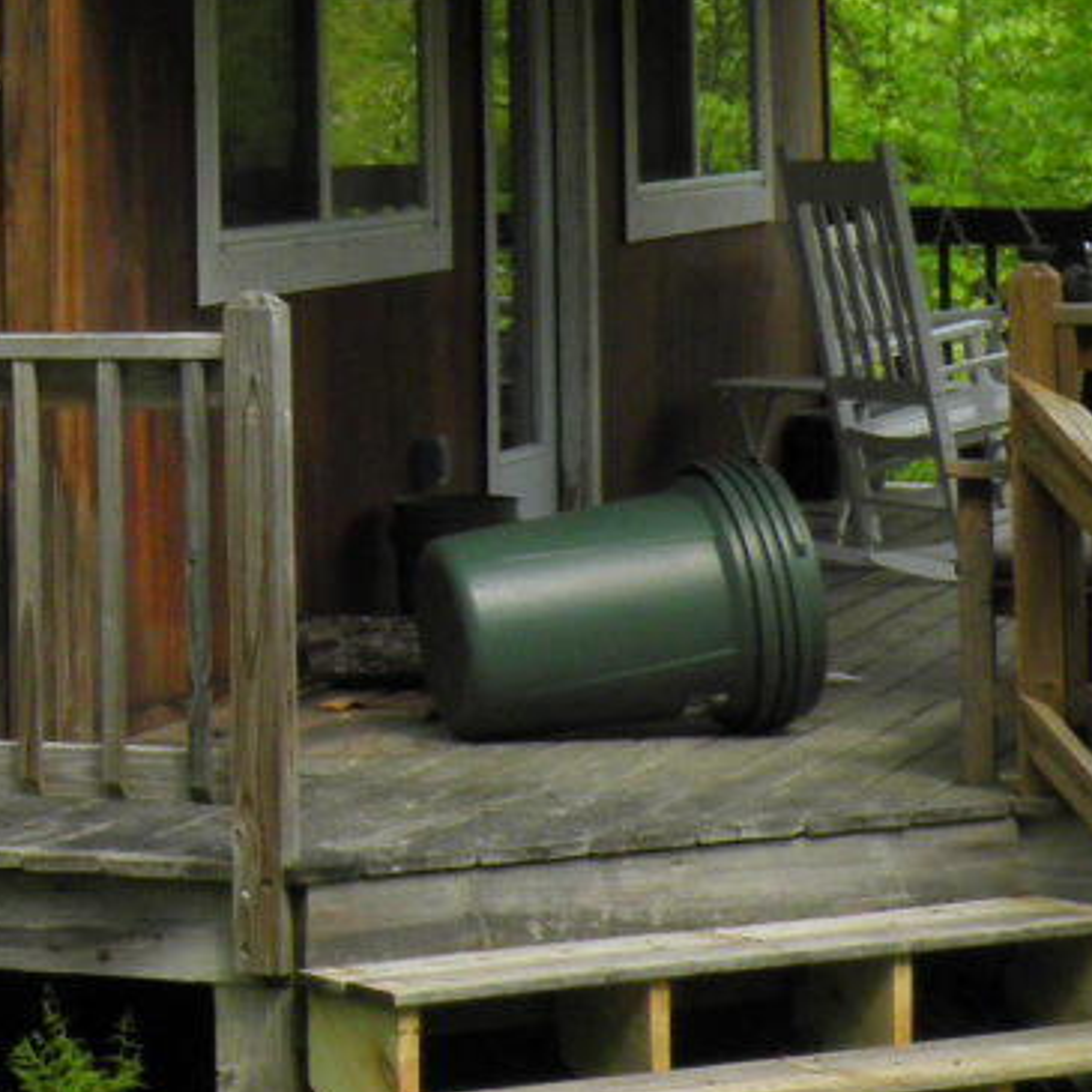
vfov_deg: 12.3
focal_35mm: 139
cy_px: -135
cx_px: -838
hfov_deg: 11.7
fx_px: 4961
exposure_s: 1/125
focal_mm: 4.9
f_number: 5.7
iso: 50
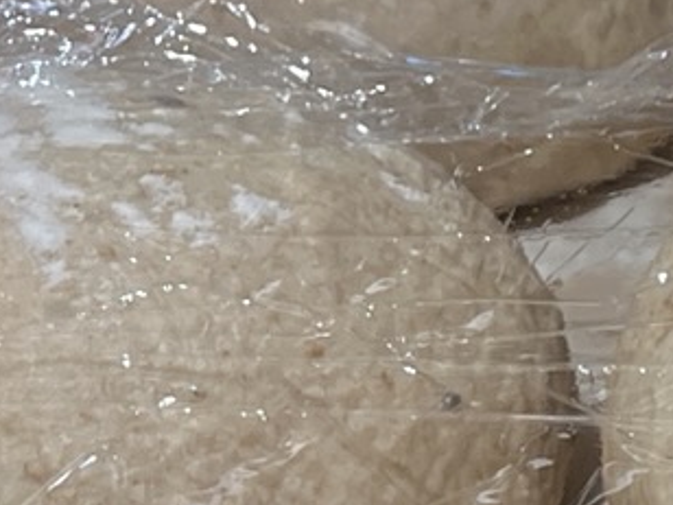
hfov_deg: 10.3
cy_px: 557
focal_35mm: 169
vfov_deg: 8.7
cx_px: 1556
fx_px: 3286
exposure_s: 1/60
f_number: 1.6
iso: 80
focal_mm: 5.1
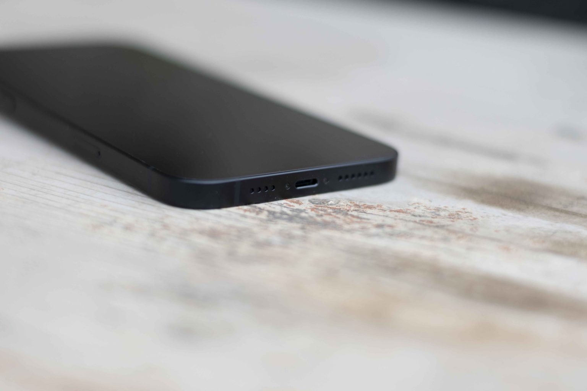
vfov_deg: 18.2
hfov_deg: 27.0
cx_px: 294
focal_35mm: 75
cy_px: 196
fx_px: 1223
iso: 250
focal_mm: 50
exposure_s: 1/500
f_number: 2
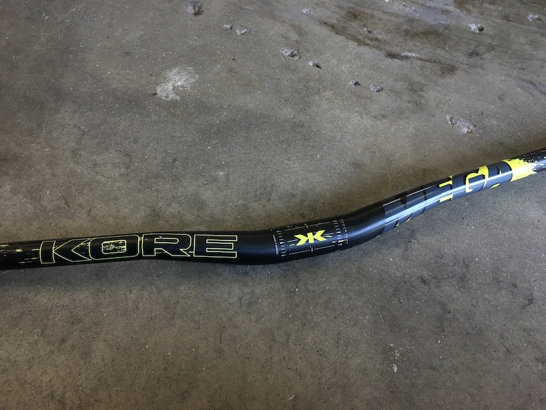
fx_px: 457
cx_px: 273
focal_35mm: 29
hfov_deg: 61.7
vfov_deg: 48.2
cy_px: 205
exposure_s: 1/30
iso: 25
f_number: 2.2
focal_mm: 4.15
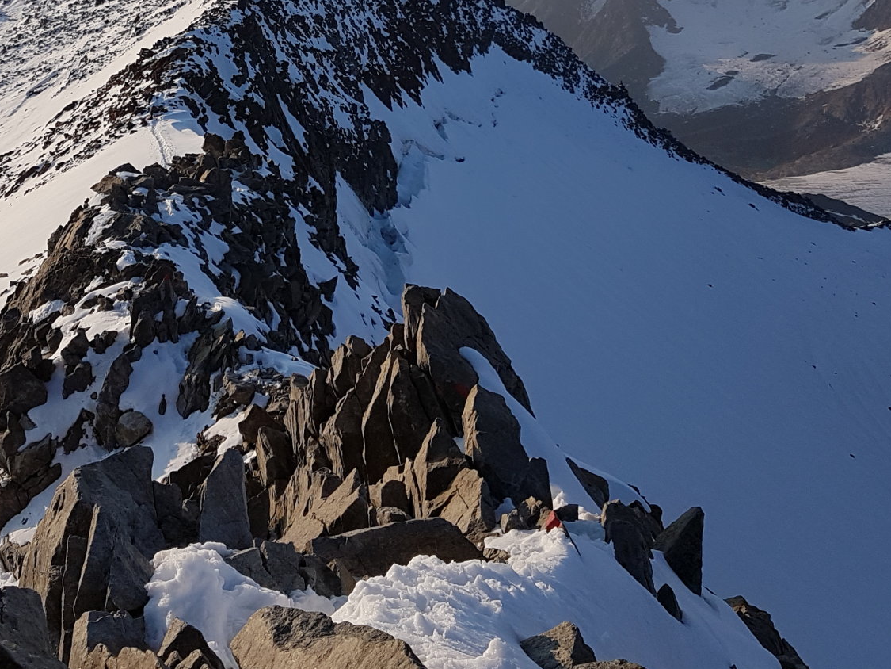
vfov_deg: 27.1
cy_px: 78
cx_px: 296
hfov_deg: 36.4
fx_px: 1339
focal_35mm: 52
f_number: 1.7
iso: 40
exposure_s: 1/2576
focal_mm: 4.2
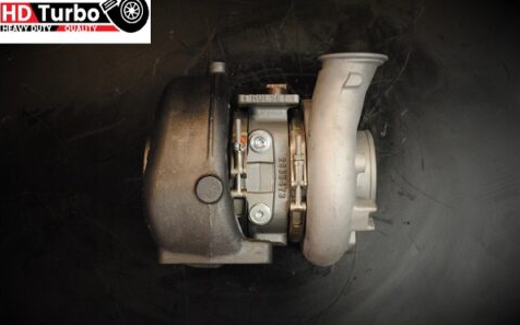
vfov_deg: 34.4
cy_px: 164
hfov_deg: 52.8
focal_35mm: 37
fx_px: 524
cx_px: 260
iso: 1250
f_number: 4
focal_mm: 24
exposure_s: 1/30
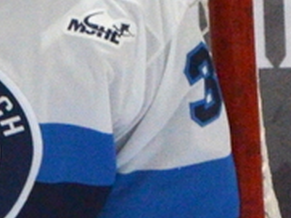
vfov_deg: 0.5
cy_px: 292
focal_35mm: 2792
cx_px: -190
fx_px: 23487
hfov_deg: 0.7
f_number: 5.3
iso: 1600
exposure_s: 1/500
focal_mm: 220
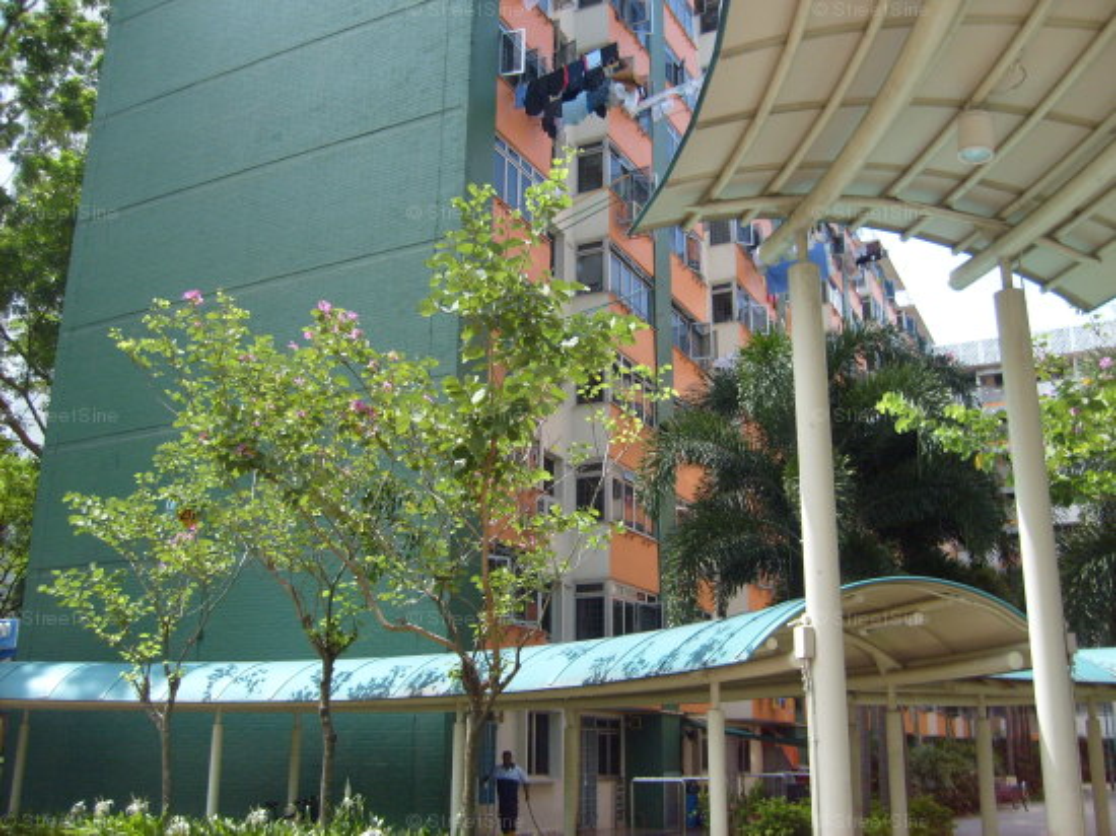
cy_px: 418
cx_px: 558
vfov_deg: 40.7
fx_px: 1128
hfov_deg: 52.6
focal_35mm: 35
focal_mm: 5.8
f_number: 7.1
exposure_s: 1/125
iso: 80
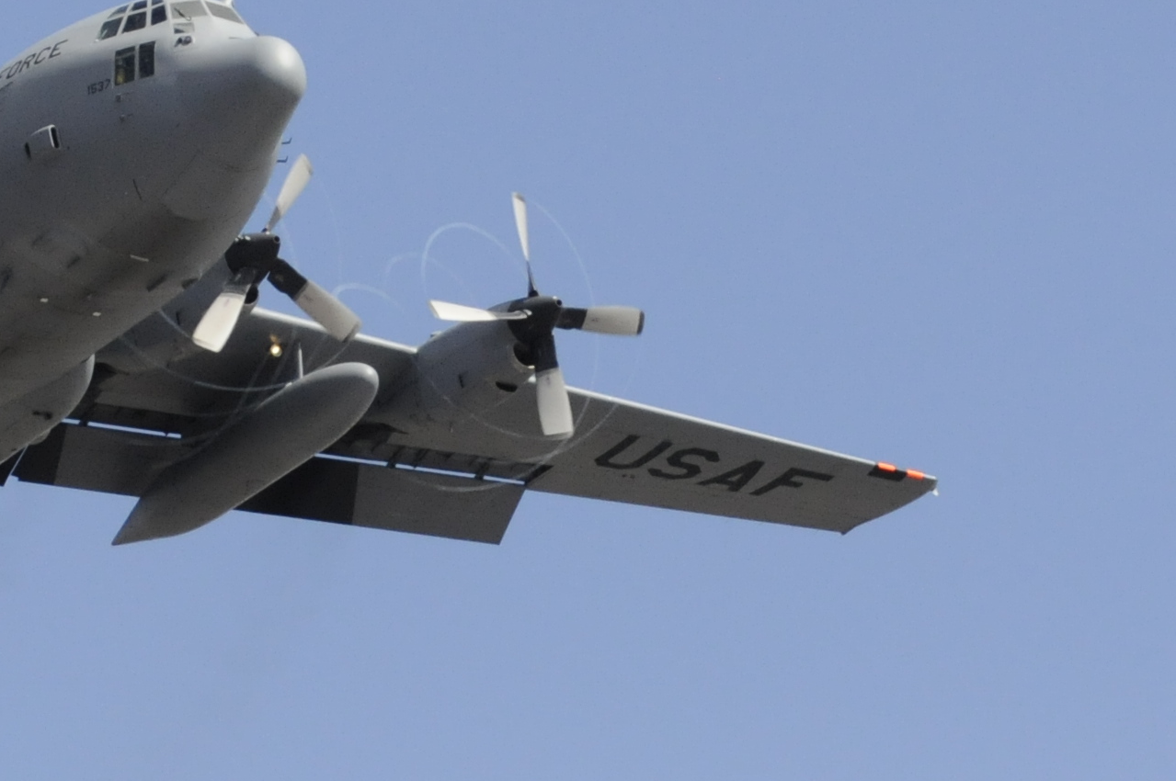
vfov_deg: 3.9
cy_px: 468
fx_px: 11487
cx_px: 330
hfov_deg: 5.9
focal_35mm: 352
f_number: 5.6
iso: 800
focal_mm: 70
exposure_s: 1/3200
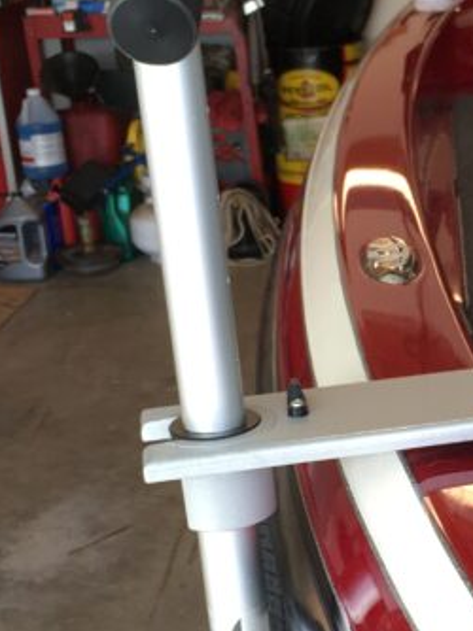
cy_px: 421
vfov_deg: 21.9
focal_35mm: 89
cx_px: 558
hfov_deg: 16.0
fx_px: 1624
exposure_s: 1/60
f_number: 2.2
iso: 25
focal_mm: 4.15
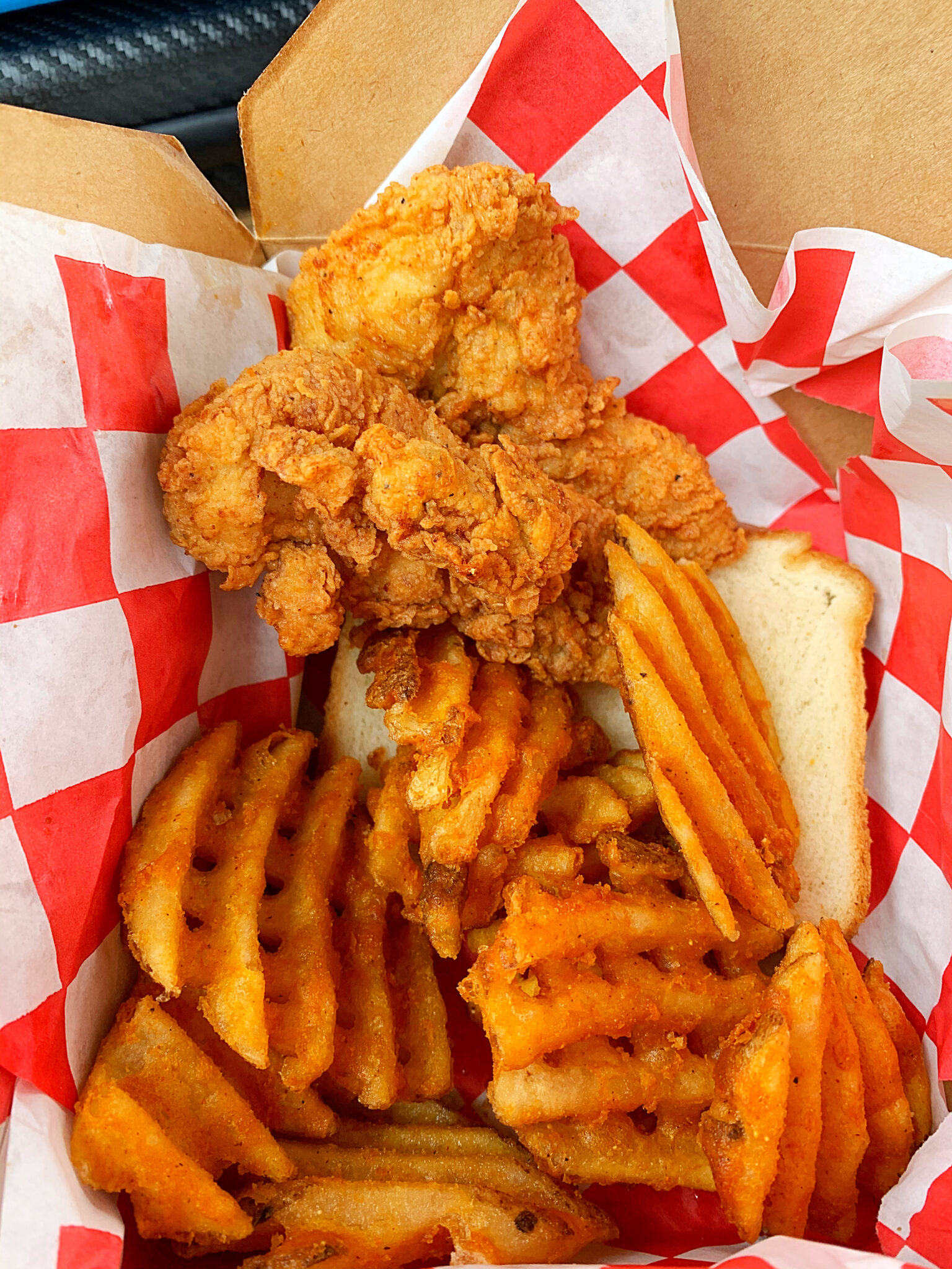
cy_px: 634
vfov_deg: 67.3
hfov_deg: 53.1
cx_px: 476
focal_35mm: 26
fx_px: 953
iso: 32
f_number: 1.8
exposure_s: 1/122
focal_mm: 4.25
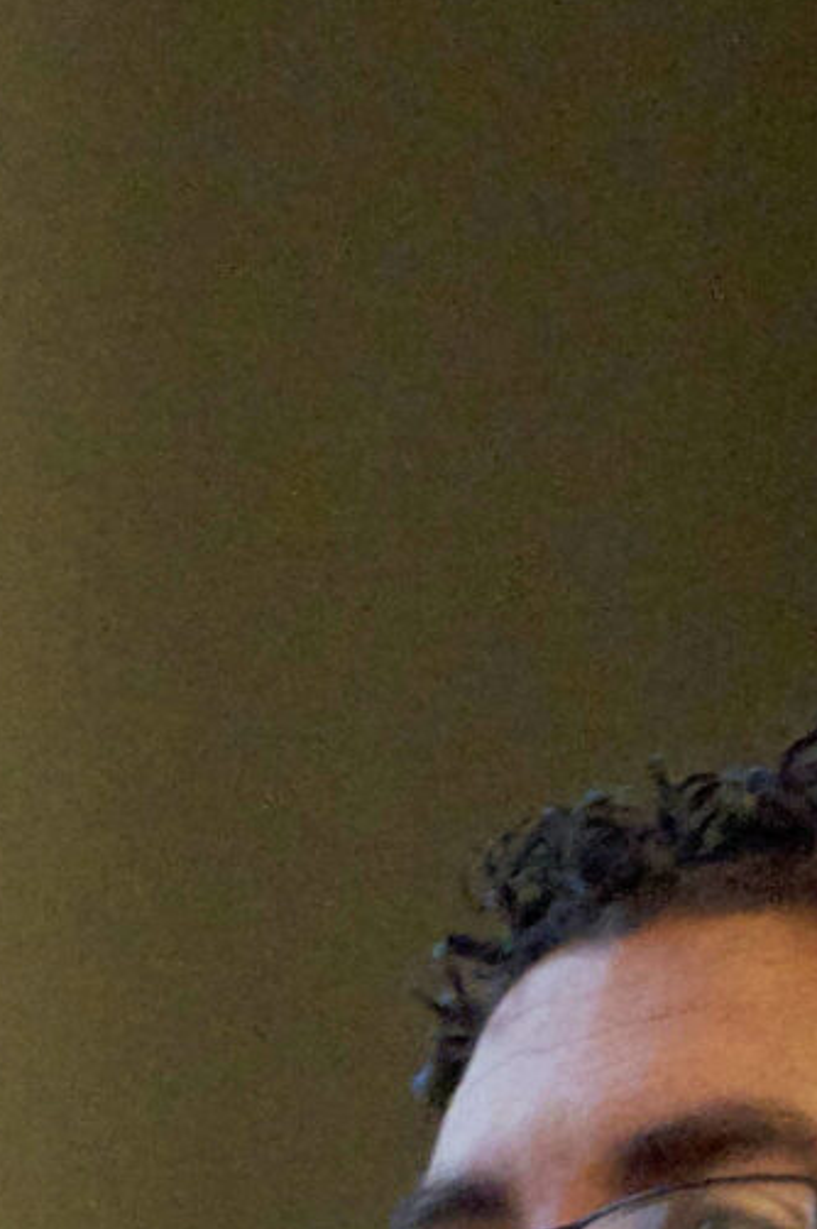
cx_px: 394
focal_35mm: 449
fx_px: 15305
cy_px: 3446
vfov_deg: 4.4
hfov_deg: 3.1
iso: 2000
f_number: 5.6
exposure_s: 1/80
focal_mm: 52
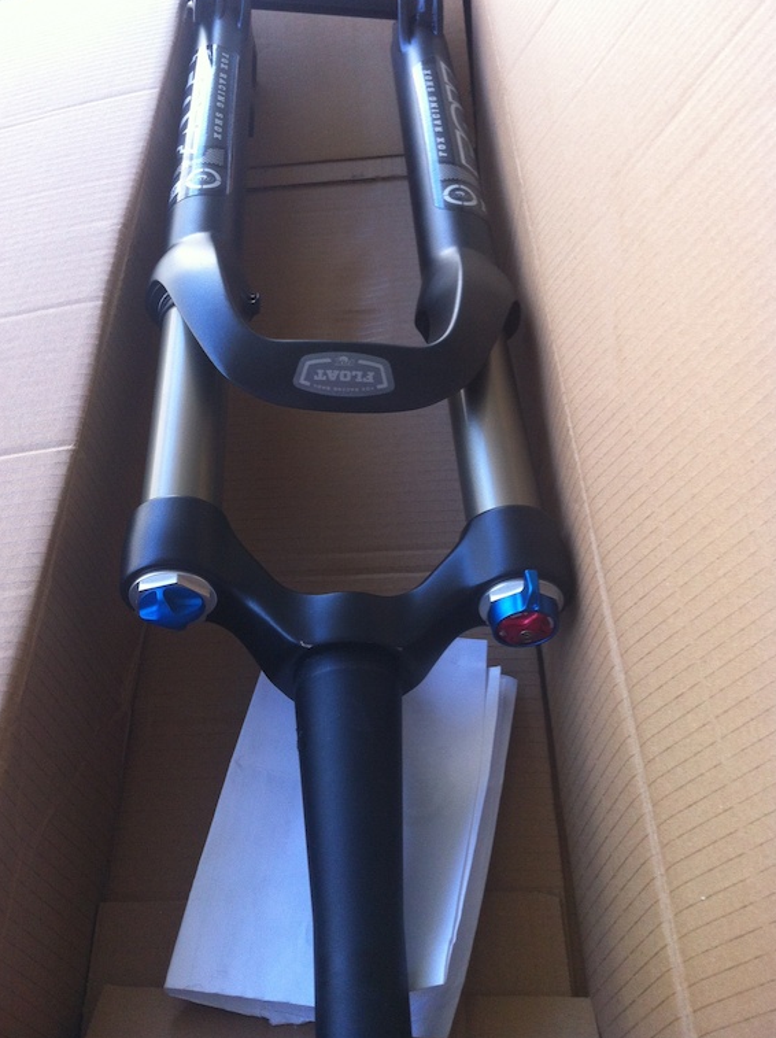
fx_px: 1108
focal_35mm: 37
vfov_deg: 50.2
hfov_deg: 38.6
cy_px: 496
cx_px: 380
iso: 125
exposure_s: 1/120
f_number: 2.8
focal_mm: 3.85
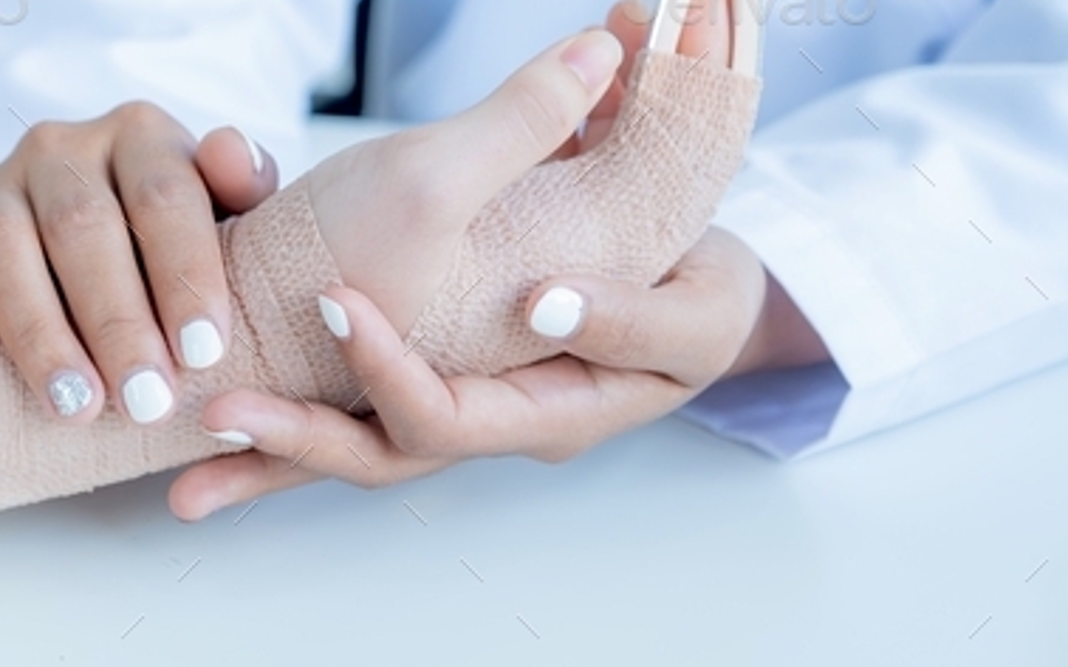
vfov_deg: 11.5
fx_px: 3288
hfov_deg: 18.4
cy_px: 134
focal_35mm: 113
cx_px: 316
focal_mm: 47
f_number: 2.8
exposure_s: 1/125
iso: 320
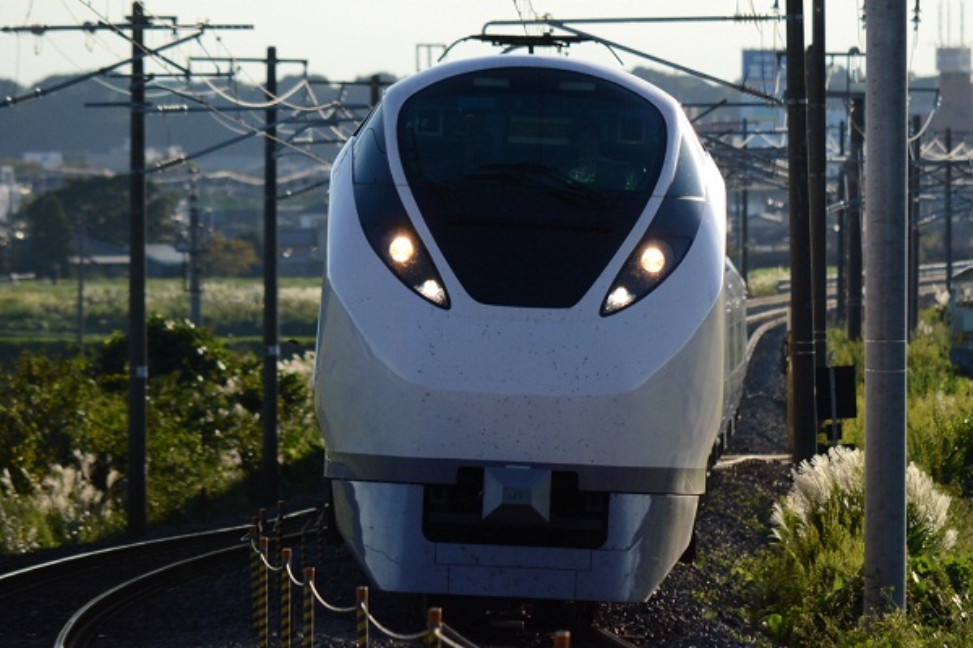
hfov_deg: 4.6
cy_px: 324
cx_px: 486
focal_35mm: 450
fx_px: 12162
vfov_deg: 3.1
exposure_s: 1/2500
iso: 800
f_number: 7.1
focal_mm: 300
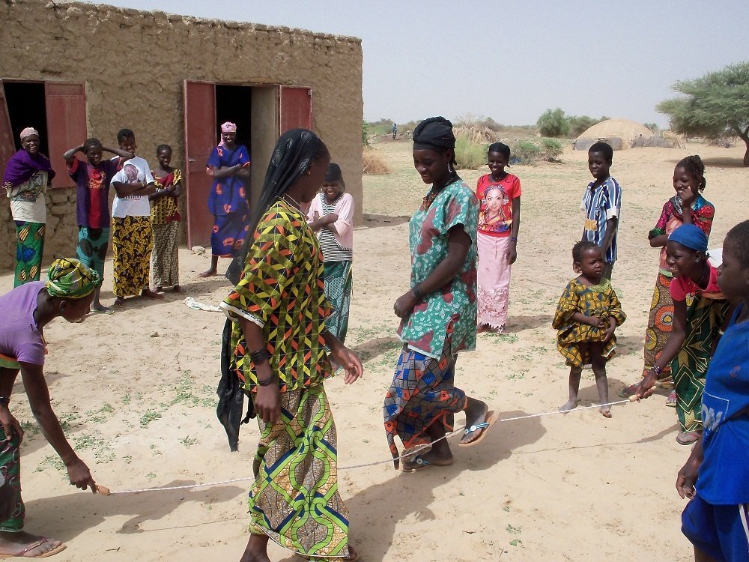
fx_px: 757
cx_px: 374
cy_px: 281
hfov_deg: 52.6
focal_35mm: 35
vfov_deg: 40.7
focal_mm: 6.3
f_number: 5.5
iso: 80
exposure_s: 1/640
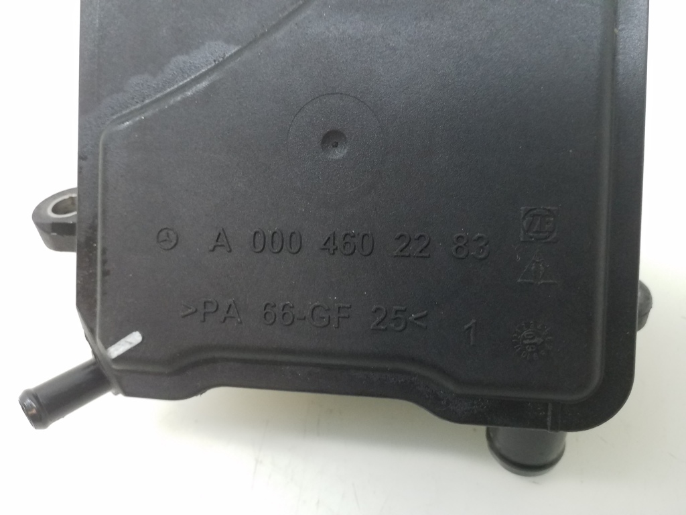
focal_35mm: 27
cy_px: 258
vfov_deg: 51.4
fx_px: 535
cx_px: 343
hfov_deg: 65.3
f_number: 1.9
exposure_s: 1/25
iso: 200
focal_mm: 3.6
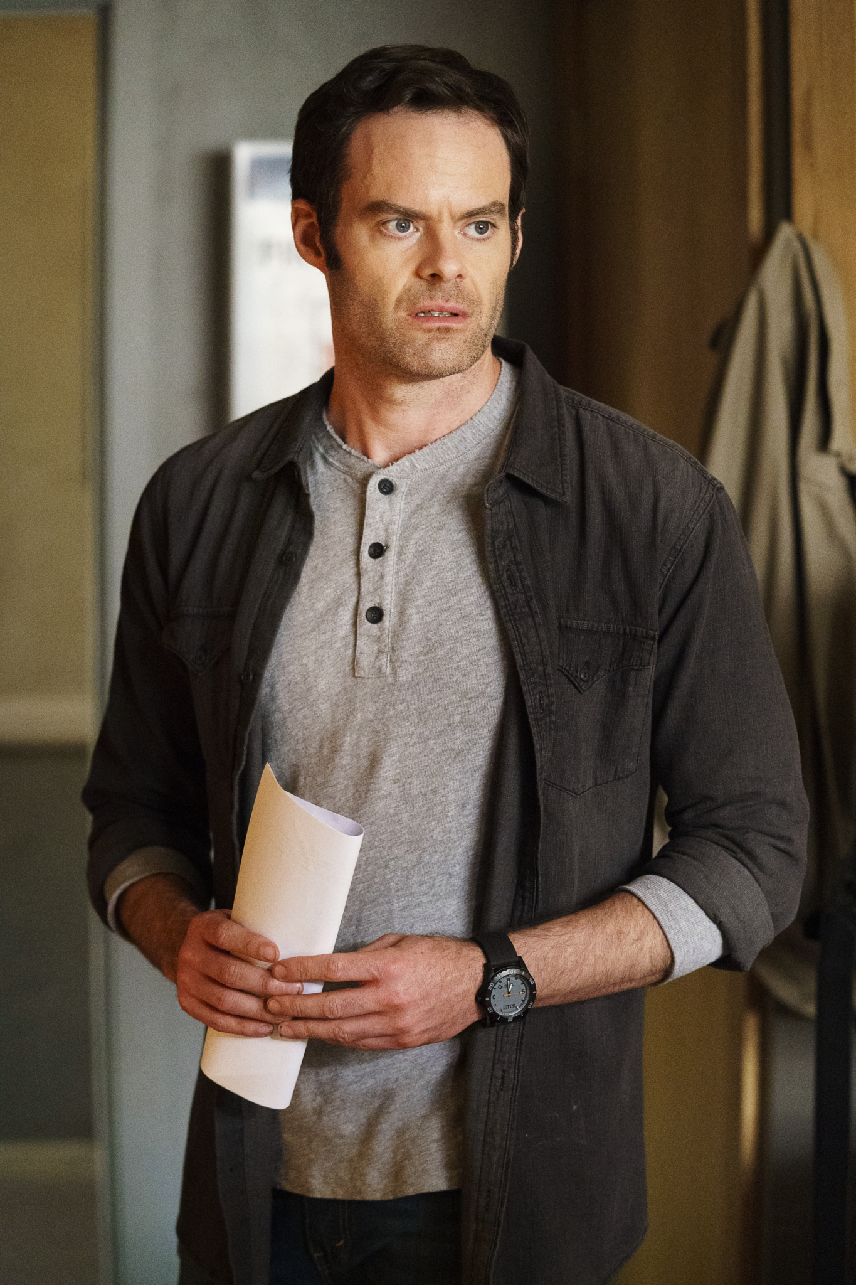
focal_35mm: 97
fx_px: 3460
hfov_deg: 14.1
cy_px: 642
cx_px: 428
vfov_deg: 21.0
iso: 16000
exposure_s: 1/160
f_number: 3.5
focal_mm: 97
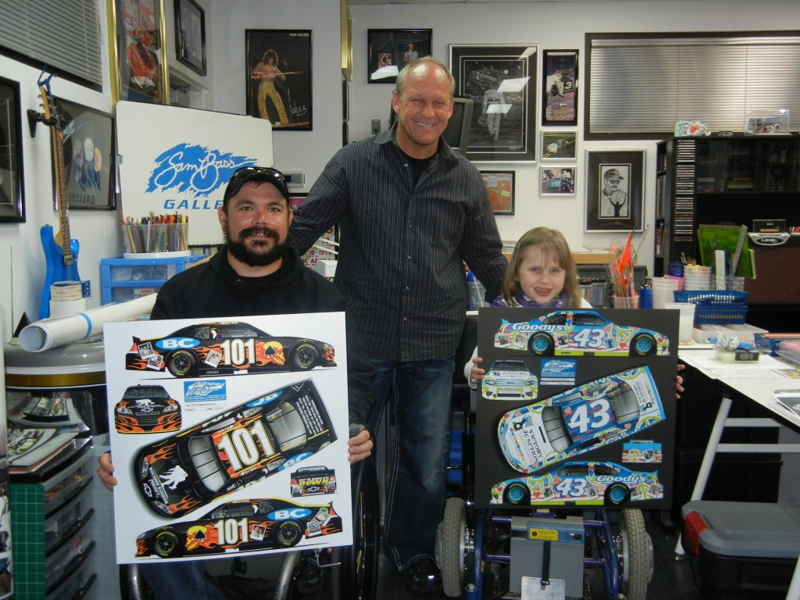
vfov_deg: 41.8
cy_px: 300
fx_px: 786
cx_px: 400
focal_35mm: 34
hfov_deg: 54.0
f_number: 3.6
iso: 200
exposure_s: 1/30
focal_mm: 6.2
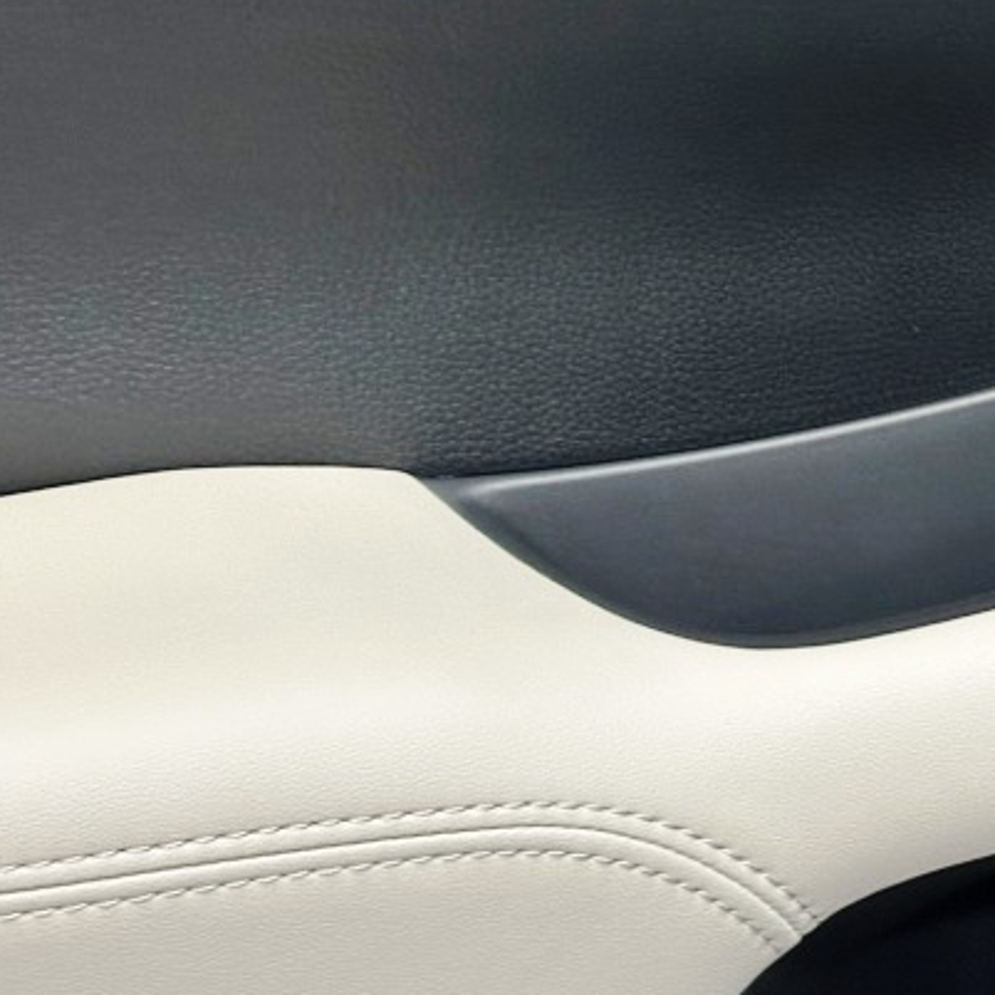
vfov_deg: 15.9
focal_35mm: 108
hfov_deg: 15.5
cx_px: 1193
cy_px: 124
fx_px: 3512
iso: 500
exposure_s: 1/40
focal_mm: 6.86
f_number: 1.78
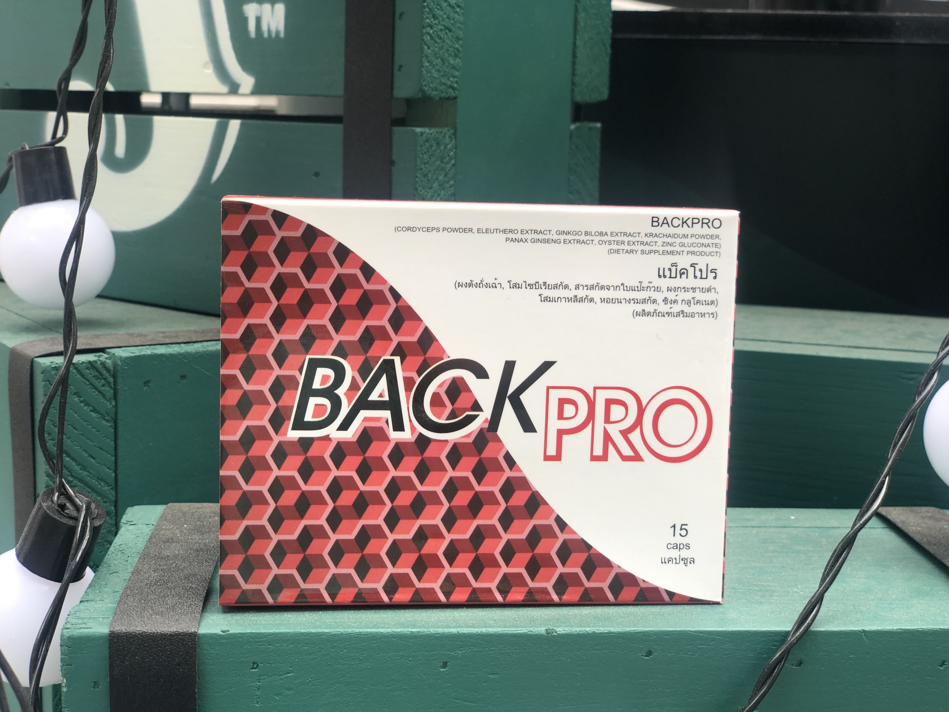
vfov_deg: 27.5
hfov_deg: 36.2
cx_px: 478
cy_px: 360
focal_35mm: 53
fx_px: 1453
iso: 16
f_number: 2.4
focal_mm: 6
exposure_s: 1/120
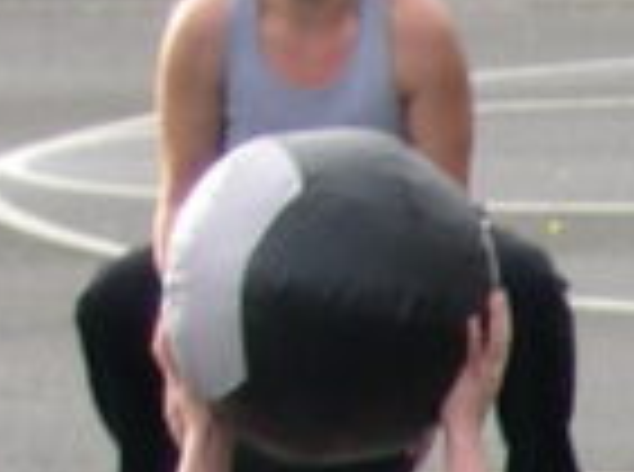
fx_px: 7581
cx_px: 2230
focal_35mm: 415
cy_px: 1420
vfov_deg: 3.5
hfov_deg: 4.5
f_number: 3.4
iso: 100
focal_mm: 12.2
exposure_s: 1/163
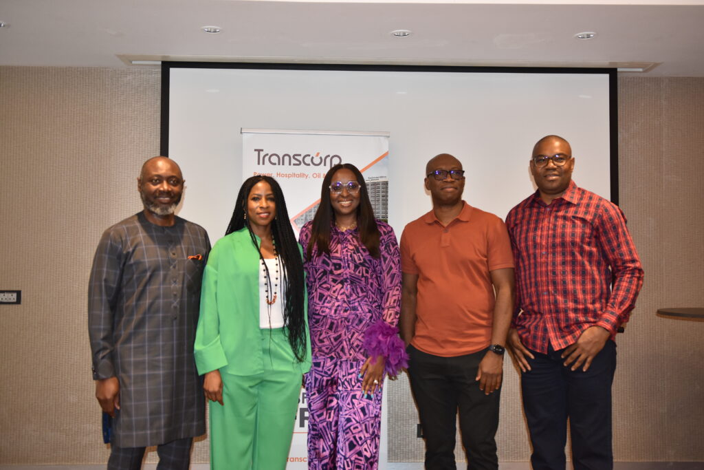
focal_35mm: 38
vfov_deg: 35.5
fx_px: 733
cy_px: 235
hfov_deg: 51.3
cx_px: 352
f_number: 1.8
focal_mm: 25
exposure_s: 1/250
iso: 800
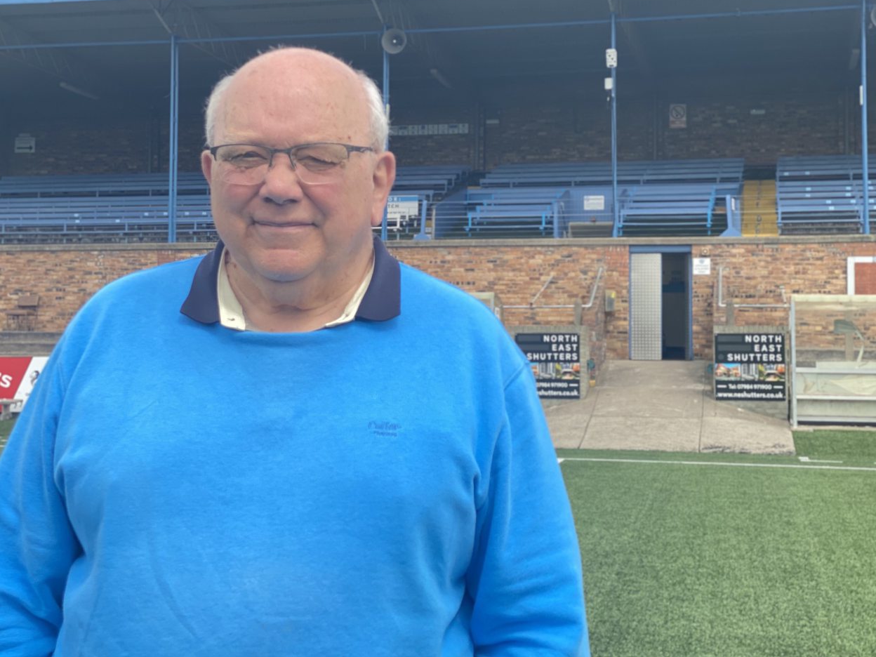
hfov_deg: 32.2
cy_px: 279
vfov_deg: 24.4
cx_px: 416
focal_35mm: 60
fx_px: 1518
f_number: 2
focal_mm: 6
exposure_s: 1/786
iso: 20
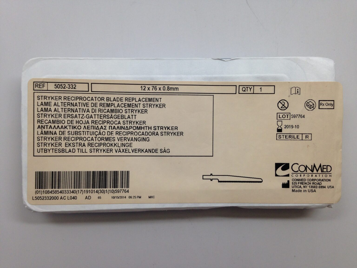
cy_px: 134
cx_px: 178
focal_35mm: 33
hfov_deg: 55.4
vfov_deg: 42.9
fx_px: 340
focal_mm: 4.12
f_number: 2.4
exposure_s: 1/60
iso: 64
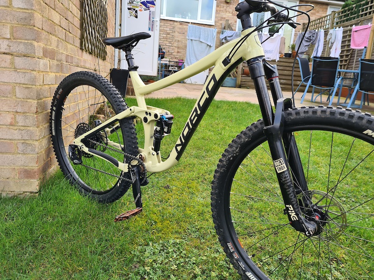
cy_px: 140
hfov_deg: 67.3
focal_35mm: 26
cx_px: 187
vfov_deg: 53.1
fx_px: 281
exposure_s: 1/313
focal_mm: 5.4
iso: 50
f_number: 1.8
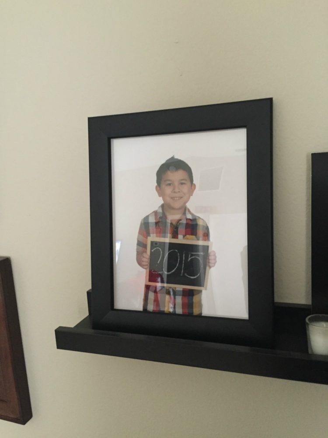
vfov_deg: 61.7
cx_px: 164
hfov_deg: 48.2
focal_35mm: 29
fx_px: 366
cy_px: 219
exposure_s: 1/15
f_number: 2.2
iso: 500
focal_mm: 4.15
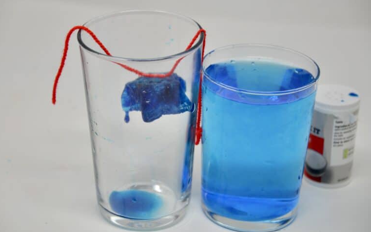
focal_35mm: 139
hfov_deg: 15.0
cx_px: 185
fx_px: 1405
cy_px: 117
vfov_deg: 9.4
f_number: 5.6
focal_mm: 135
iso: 400
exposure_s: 1/200
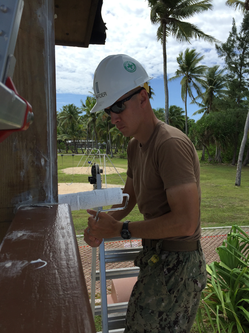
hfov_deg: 48.2
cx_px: 124
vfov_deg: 61.7
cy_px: 166
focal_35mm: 29
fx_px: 278
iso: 32
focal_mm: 4.15
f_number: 2.2
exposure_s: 1/2198
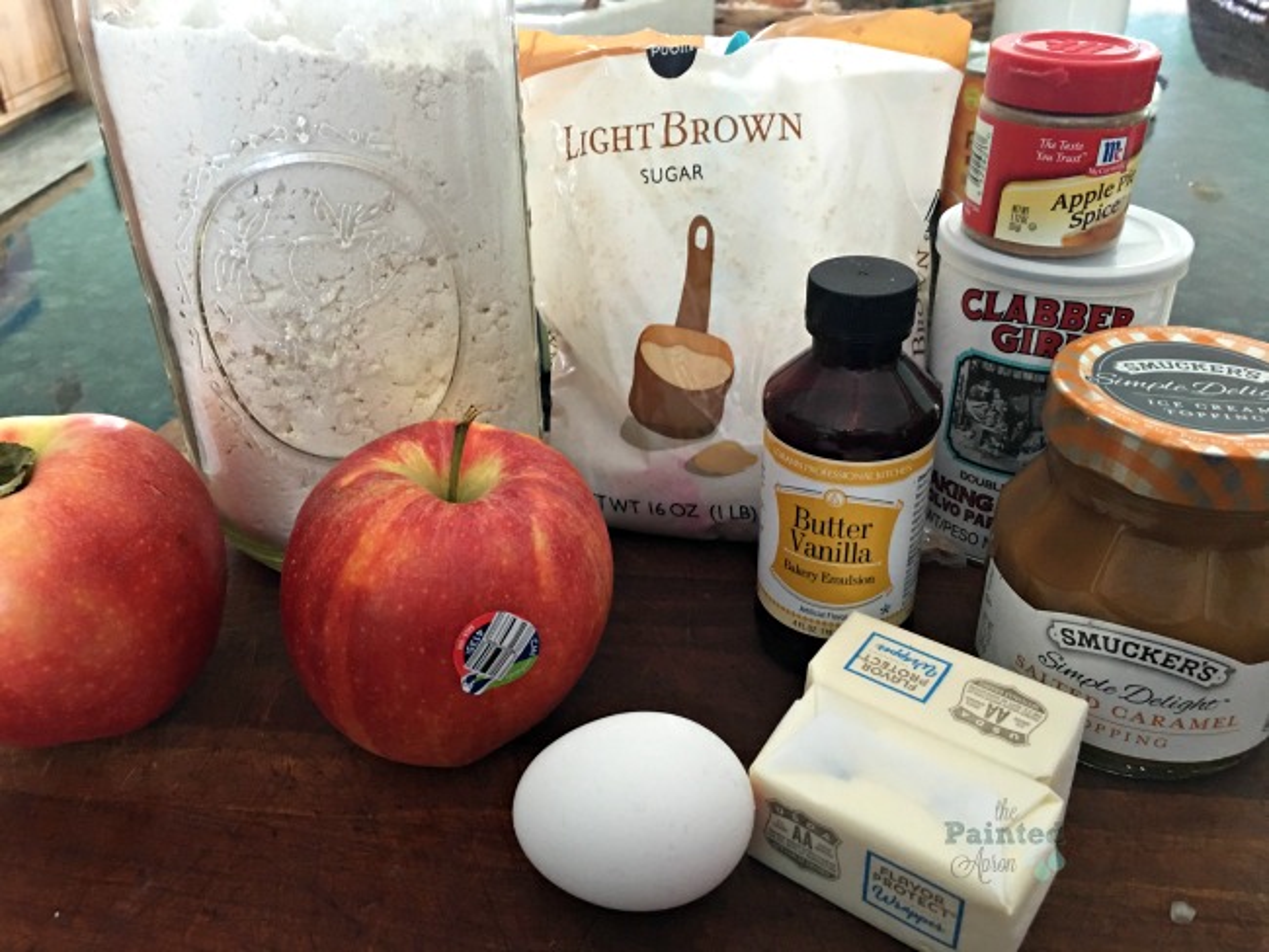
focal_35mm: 29
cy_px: 476
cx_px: 634
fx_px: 1064
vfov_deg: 48.3
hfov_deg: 61.6
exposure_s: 1/10
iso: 80
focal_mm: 4.15
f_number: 2.2
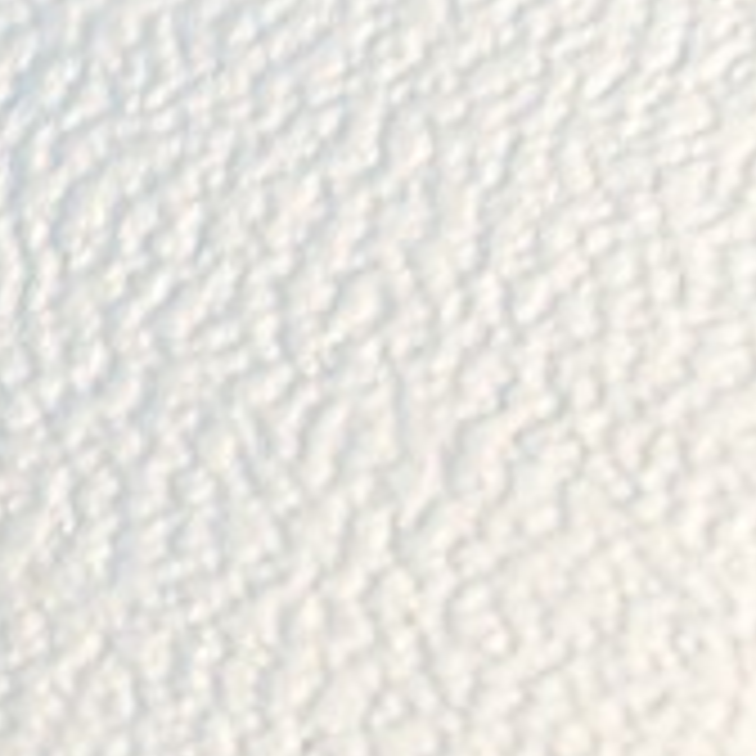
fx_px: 10627
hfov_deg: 3.8
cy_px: -1220
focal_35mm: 430
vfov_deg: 4.0
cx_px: -2369
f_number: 5.6
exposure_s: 1/8
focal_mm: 35
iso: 400
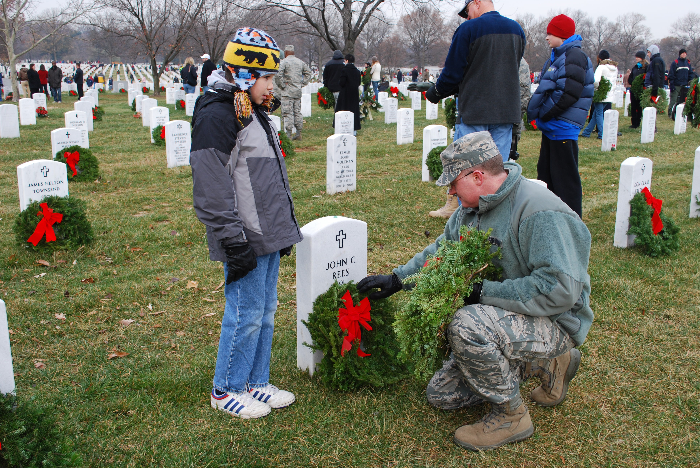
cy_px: 234
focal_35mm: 36
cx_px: 350
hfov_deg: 53.1
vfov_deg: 37.0
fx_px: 701
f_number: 5.6
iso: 180
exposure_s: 1/125
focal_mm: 24
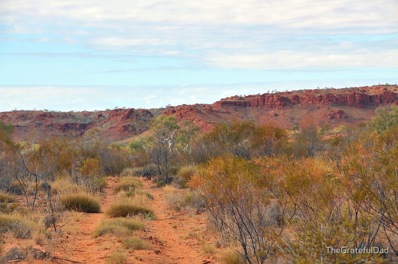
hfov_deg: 13.1
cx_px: 199
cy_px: 132
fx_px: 1739
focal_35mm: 158
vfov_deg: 8.7
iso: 200
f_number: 9
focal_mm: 105
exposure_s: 1/320
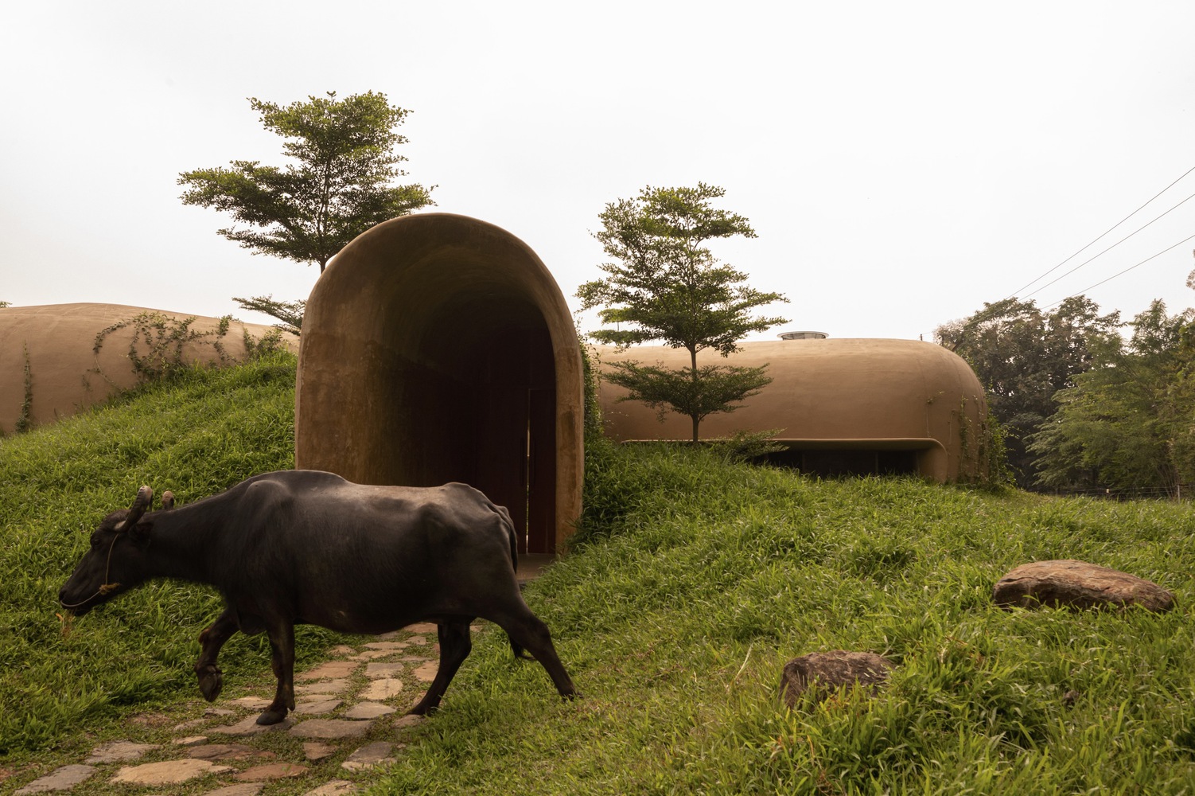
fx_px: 995
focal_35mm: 30
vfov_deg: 43.6
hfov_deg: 62.0
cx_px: 598
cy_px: 398
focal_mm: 30
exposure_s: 1/800
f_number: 11
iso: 1250
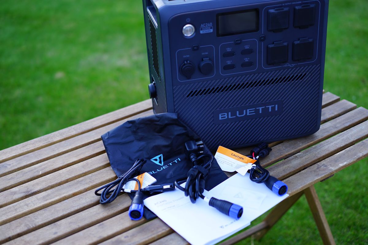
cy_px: 122
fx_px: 562
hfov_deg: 36.3
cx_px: 184
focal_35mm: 55
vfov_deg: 24.6
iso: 100
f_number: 2.2
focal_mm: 55
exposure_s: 1/100
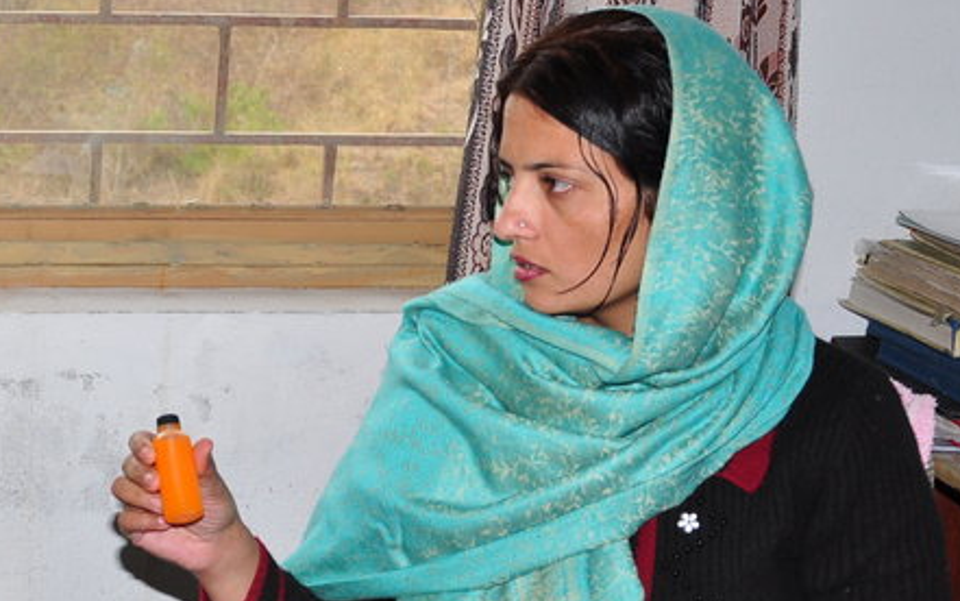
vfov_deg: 15.3
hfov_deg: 23.4
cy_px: 409
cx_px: 11
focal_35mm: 85
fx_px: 2225
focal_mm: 24
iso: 200
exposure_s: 1/200
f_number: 3.8
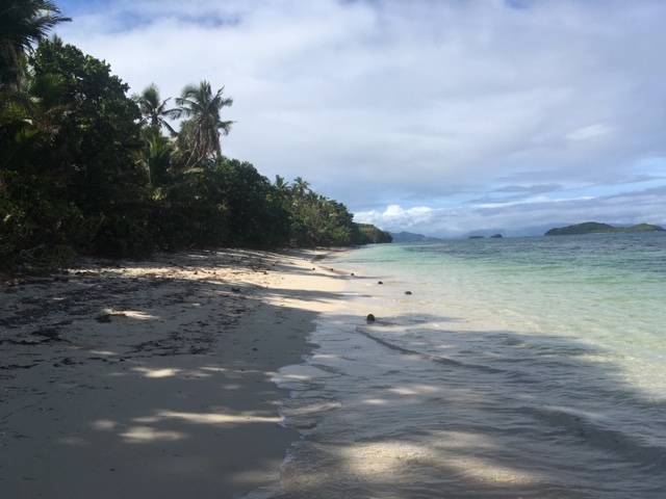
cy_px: 250
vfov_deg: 48.2
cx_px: 333
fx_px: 558
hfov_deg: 61.7
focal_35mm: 29
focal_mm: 4.15
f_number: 2.2
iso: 25
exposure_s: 1/3344
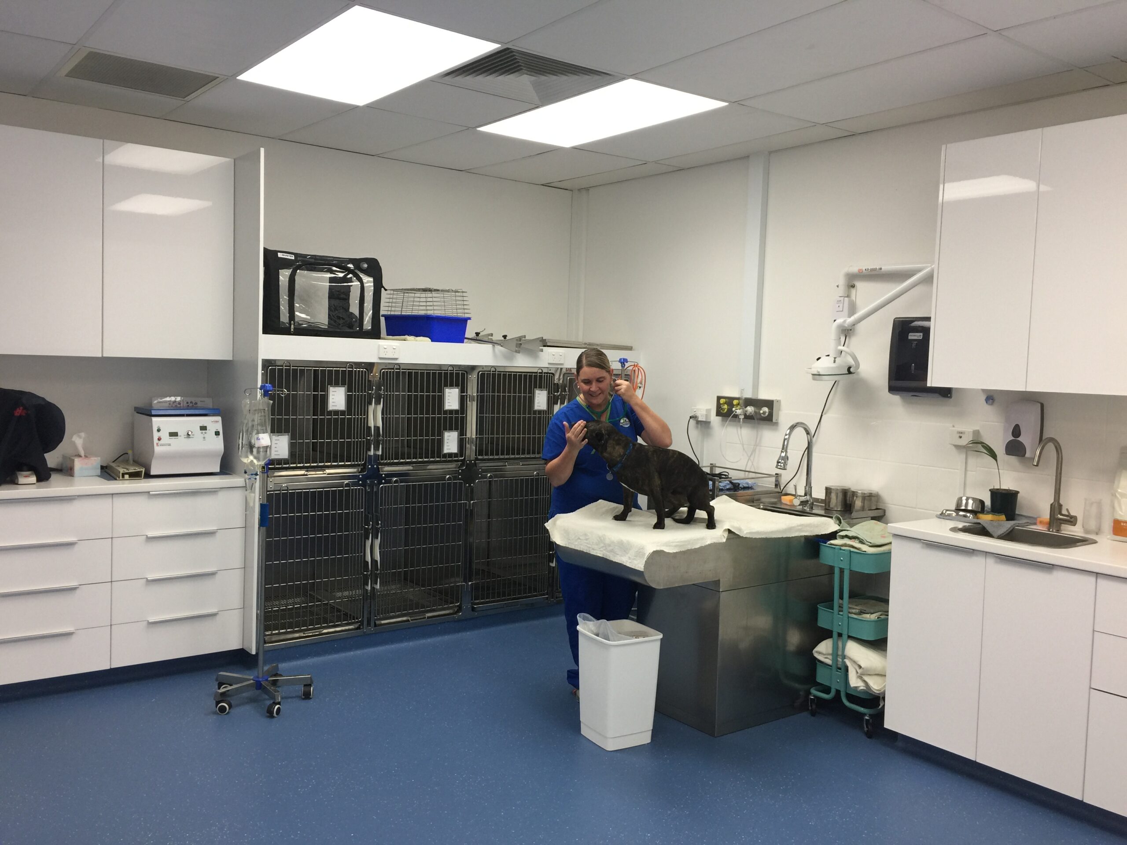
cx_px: 564
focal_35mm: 29
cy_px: 422
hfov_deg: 61.7
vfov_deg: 48.2
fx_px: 944
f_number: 2.2
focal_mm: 4.15
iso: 32
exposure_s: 1/33
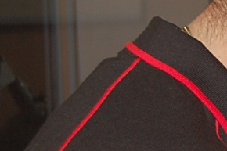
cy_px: 208
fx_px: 2357
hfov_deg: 5.3
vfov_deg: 3.7
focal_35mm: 374
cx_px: 534
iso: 400
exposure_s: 1/60
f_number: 5.6
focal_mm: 48
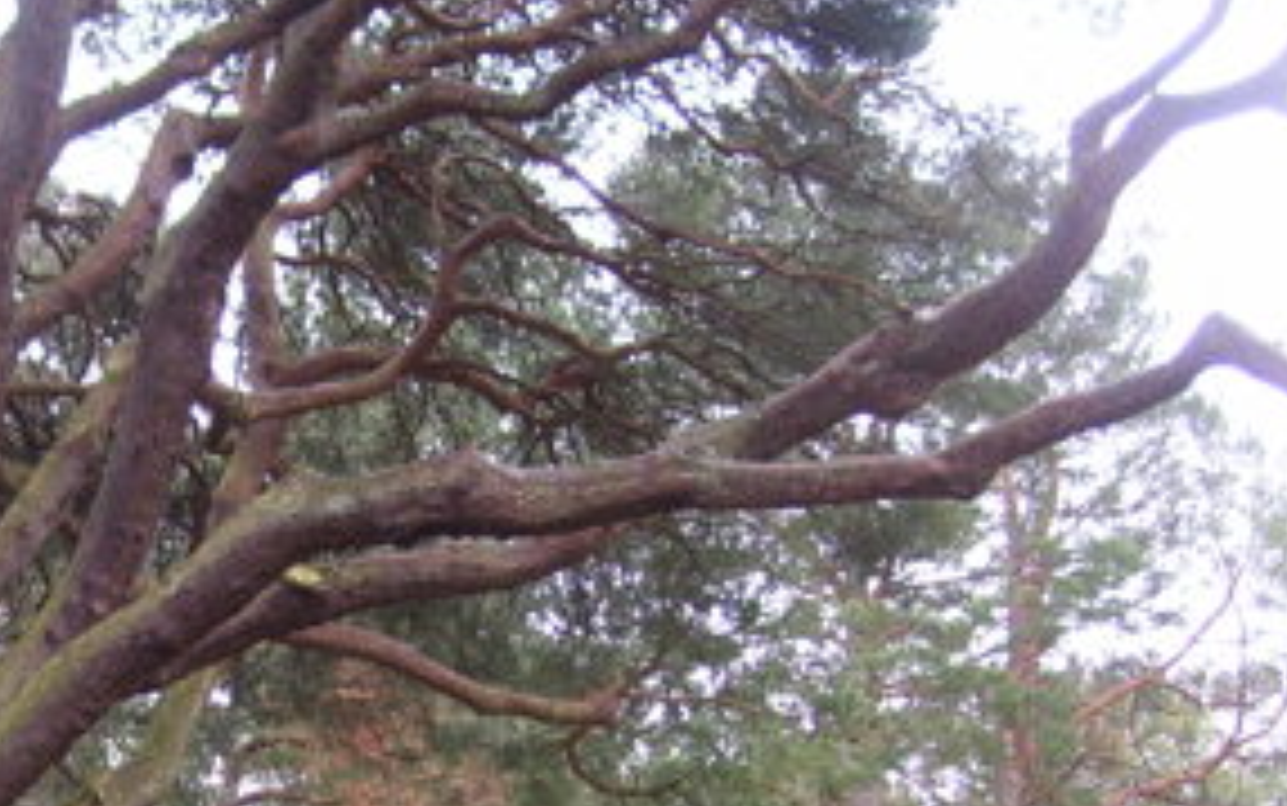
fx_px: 2491
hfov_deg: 28.4
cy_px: 824
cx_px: 272
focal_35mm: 71
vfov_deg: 17.9
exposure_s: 1/125
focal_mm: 6
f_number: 2.7
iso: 80
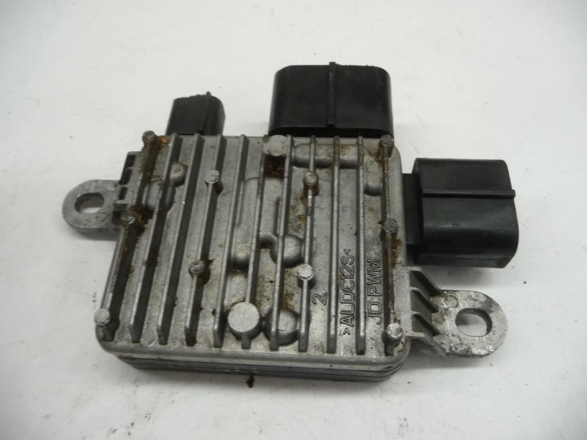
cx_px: 294
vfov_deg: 49.7
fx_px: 475
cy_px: 220
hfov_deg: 63.4
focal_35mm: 28
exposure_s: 1/30
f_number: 3.3
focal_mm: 4.7
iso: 200
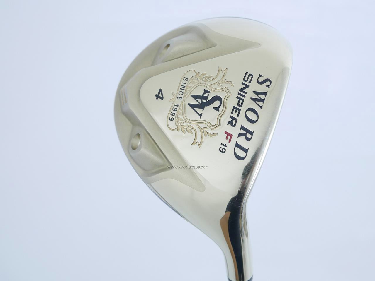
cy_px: 140
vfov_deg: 29.1
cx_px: 188
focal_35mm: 50
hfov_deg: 38.2
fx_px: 542
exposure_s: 1/80
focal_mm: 25
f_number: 4.5
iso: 1600
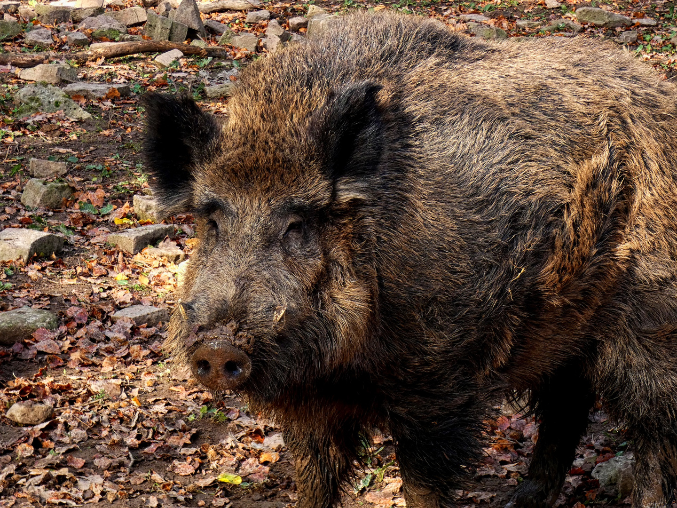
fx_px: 2640
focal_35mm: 135
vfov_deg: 11.0
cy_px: 254
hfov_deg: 14.6
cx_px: 338
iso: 200
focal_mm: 24.2
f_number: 5.3
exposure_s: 1/80
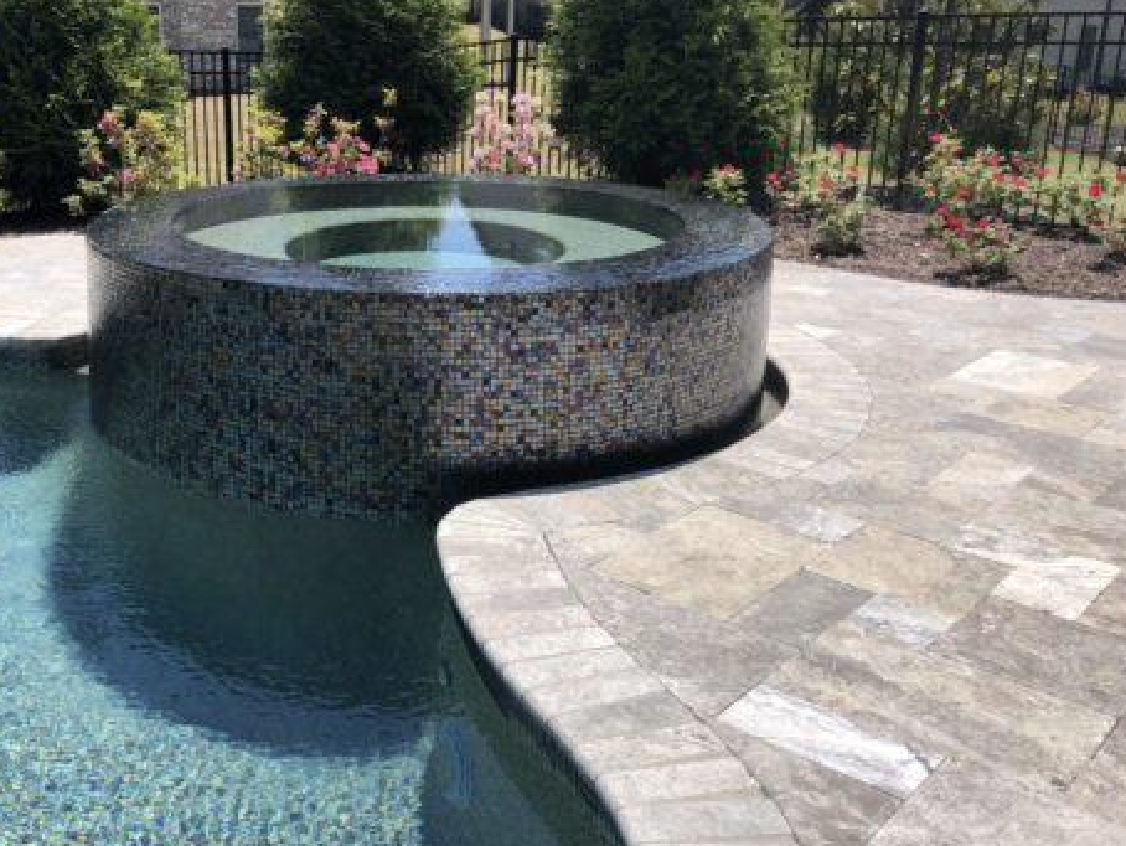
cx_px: 392
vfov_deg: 38.7
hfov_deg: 49.4
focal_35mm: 37
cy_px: 382
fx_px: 1204
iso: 20
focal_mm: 4
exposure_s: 1/2183
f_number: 1.8
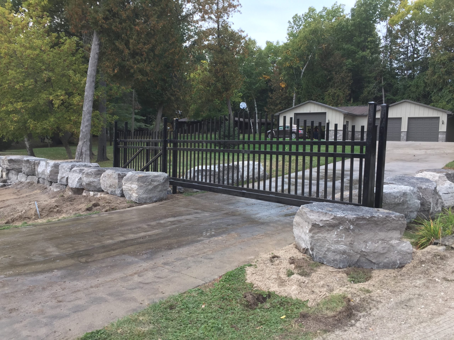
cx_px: 227
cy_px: 170
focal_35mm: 29
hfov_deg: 61.7
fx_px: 380
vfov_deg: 48.2
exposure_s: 1/60
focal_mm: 4.15
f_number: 2.2
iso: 32
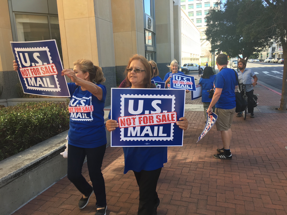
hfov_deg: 61.7
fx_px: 240
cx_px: 144
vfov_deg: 48.2
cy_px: 108
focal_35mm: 29
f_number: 2.2
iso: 25
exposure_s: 1/122
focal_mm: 4.15
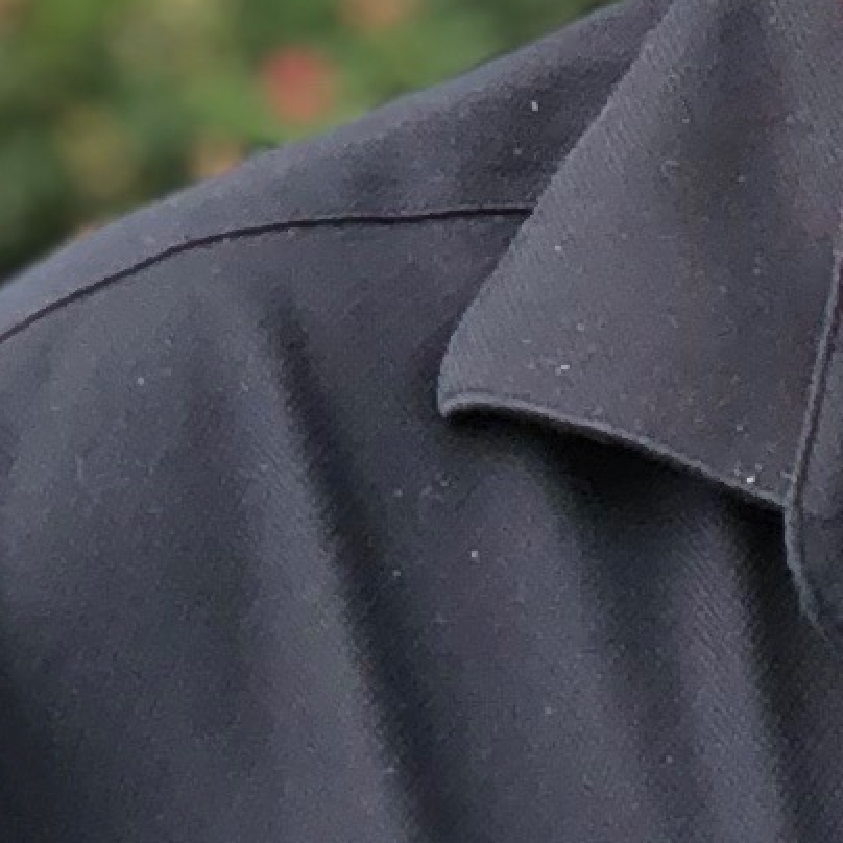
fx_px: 12646
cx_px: 1427
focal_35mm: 459
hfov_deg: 3.8
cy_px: 1661
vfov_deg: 3.8
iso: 16
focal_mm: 6
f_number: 2.4
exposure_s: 1/262
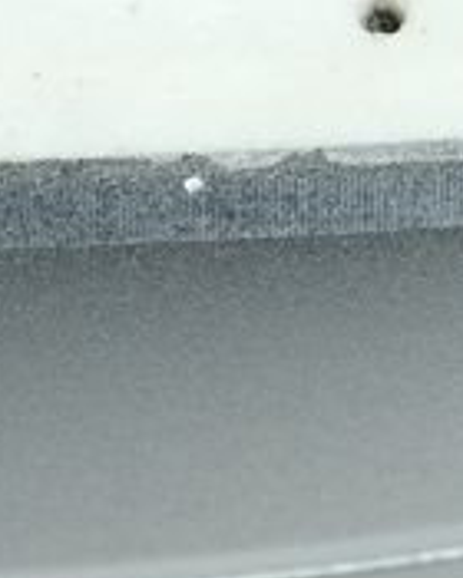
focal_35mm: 759
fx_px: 13008
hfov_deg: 2.0
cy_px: 134
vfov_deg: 2.5
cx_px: -228
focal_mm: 105
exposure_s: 1/80
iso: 200
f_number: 25
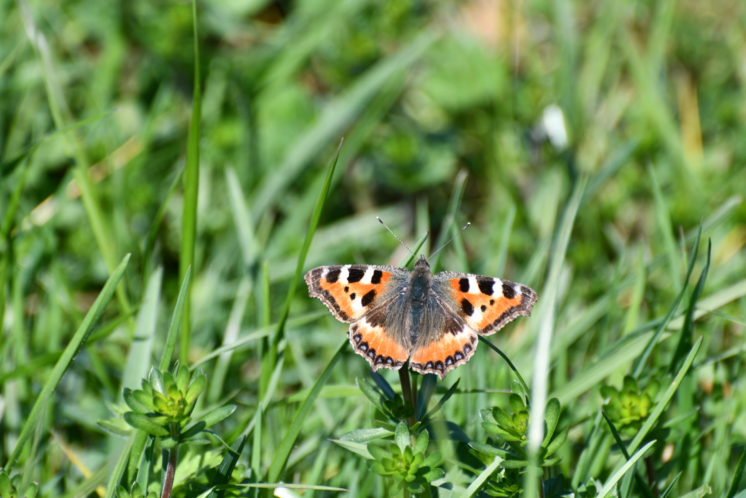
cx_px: 373
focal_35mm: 450
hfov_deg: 4.6
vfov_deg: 3.1
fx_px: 9325
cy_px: 249
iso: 200
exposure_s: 1/500
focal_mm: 300
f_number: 7.1
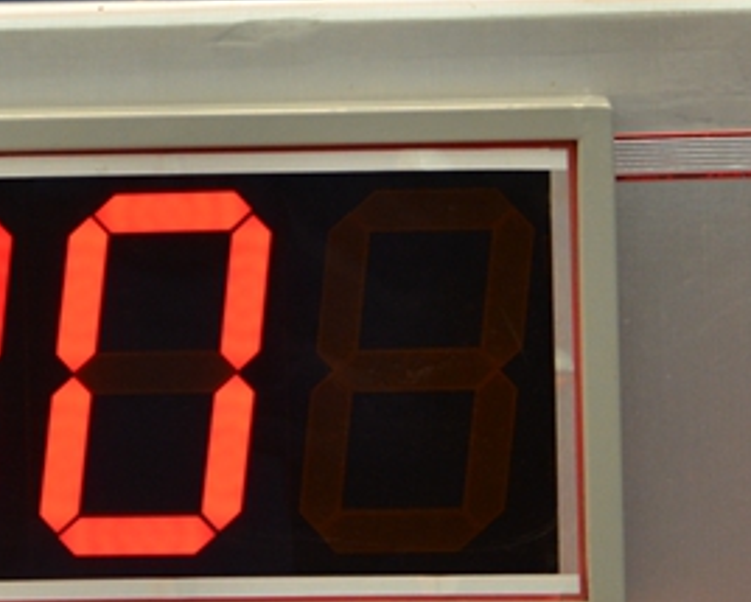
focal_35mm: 188
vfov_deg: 8.2
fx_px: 4192
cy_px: -50
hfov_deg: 10.2
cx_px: 185
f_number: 4.8
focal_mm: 45
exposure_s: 1/40
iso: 800
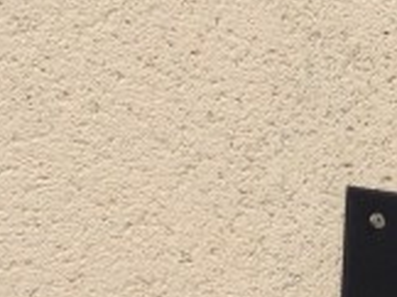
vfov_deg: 6.9
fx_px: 2393
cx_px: 796
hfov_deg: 8.9
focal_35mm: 209
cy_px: 560
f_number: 2.4
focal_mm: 4.12
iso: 50
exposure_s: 1/809
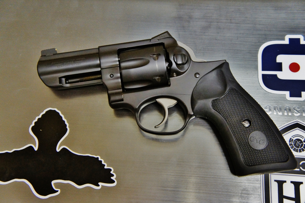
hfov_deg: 41.1
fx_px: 406
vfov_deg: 28.0
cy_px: 102
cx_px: 152
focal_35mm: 48
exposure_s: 1/40
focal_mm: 32
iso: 1600
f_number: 4
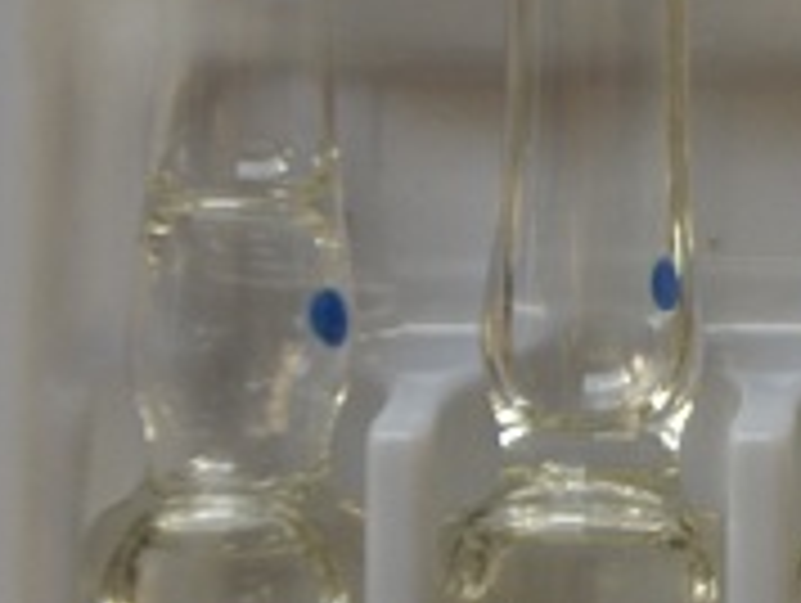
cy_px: 432
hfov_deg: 3.7
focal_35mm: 533
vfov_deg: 2.8
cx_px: 1962
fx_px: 12350
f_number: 5.6
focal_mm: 66
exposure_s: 1/125
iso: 400
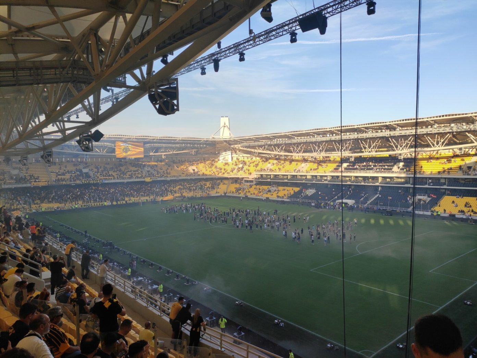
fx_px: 344
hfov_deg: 69.4
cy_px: 179
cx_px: 238
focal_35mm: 25
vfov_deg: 54.9
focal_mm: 4.74
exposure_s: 1/781
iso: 112
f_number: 1.79
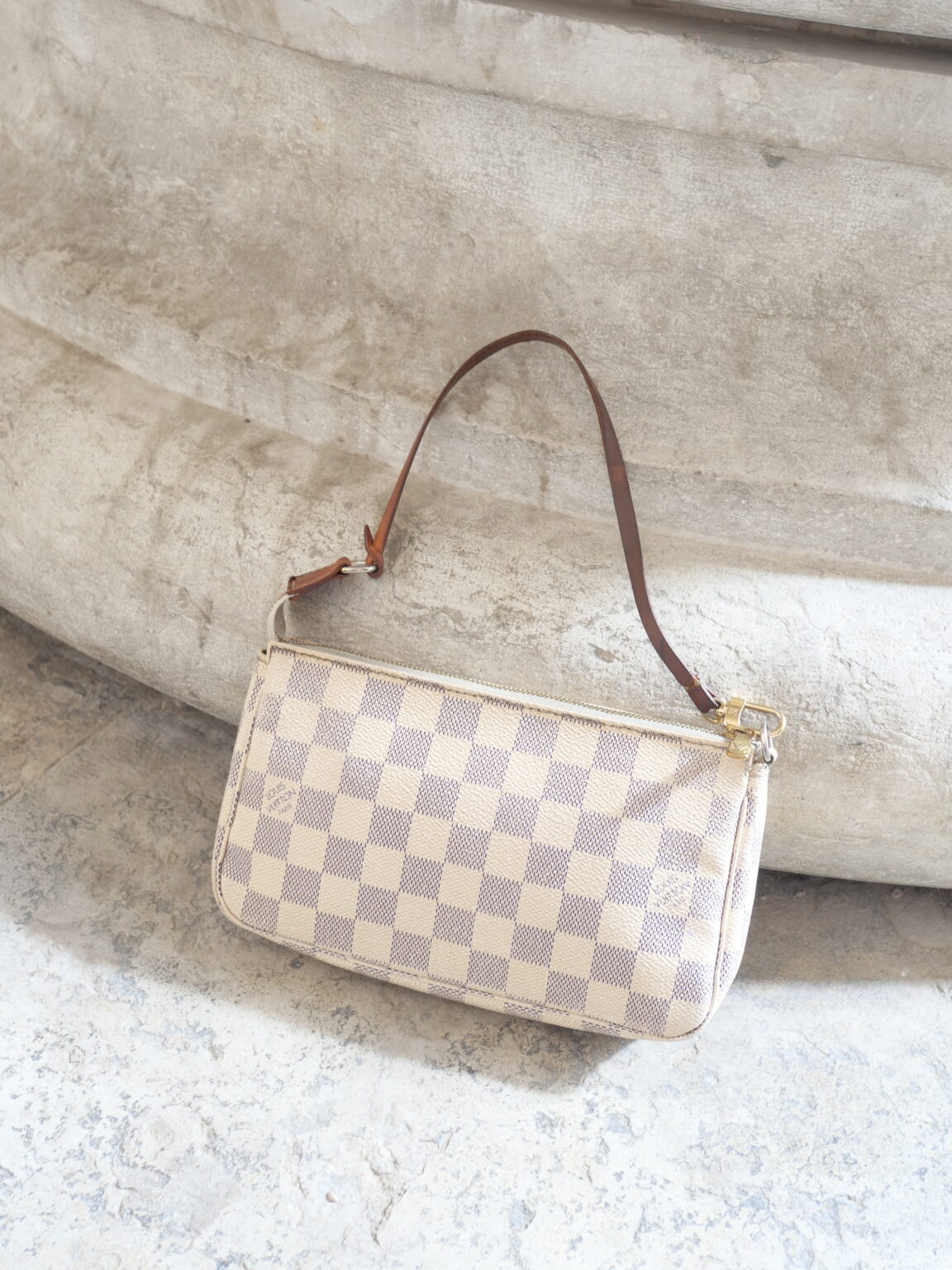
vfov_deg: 42.9
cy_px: 635
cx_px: 476
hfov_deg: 32.9
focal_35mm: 44
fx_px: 1613
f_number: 4.8
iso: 500
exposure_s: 1/60
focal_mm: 22
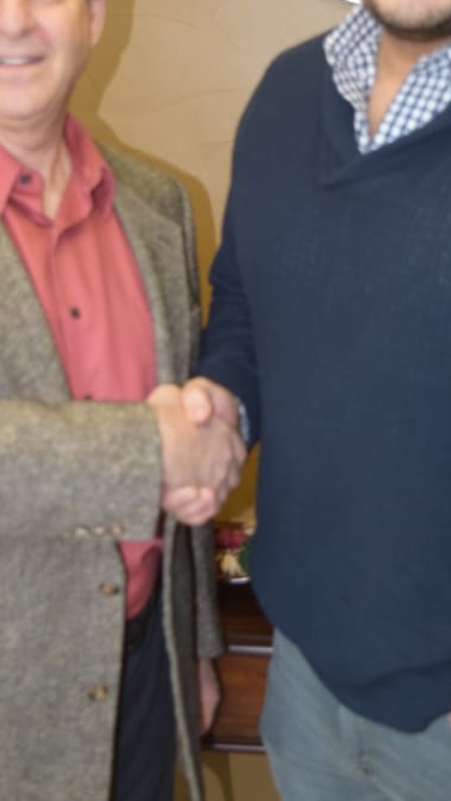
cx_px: 254
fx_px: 1377
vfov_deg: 32.2
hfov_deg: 18.6
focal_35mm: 65
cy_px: 265
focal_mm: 27
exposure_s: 1/60
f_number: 4
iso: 640
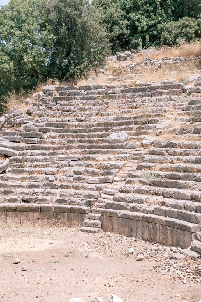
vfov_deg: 36.9
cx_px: 97
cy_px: 158
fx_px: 453
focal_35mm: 54
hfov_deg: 25.0
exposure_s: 1/1000
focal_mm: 50
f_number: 4
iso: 100
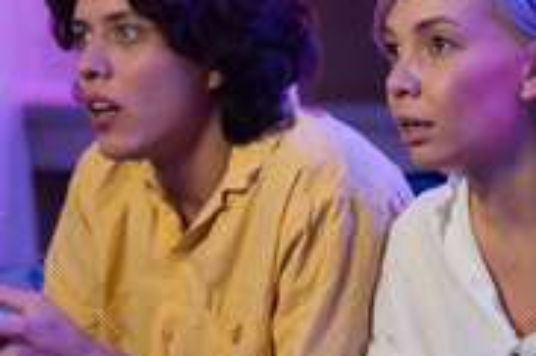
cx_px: 300
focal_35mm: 162
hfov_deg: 12.7
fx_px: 2410
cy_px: 225
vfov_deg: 8.5
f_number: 2
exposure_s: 1/250
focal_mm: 50
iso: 1600
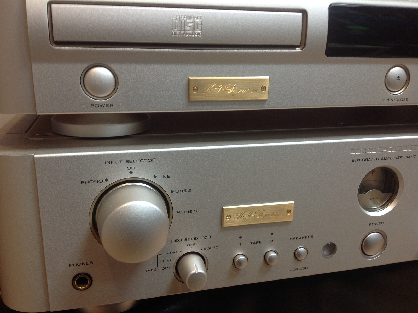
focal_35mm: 35
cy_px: 156
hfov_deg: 52.7
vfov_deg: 40.6
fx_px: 422
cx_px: 209
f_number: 2.4
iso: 50
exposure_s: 1/20
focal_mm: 4.28
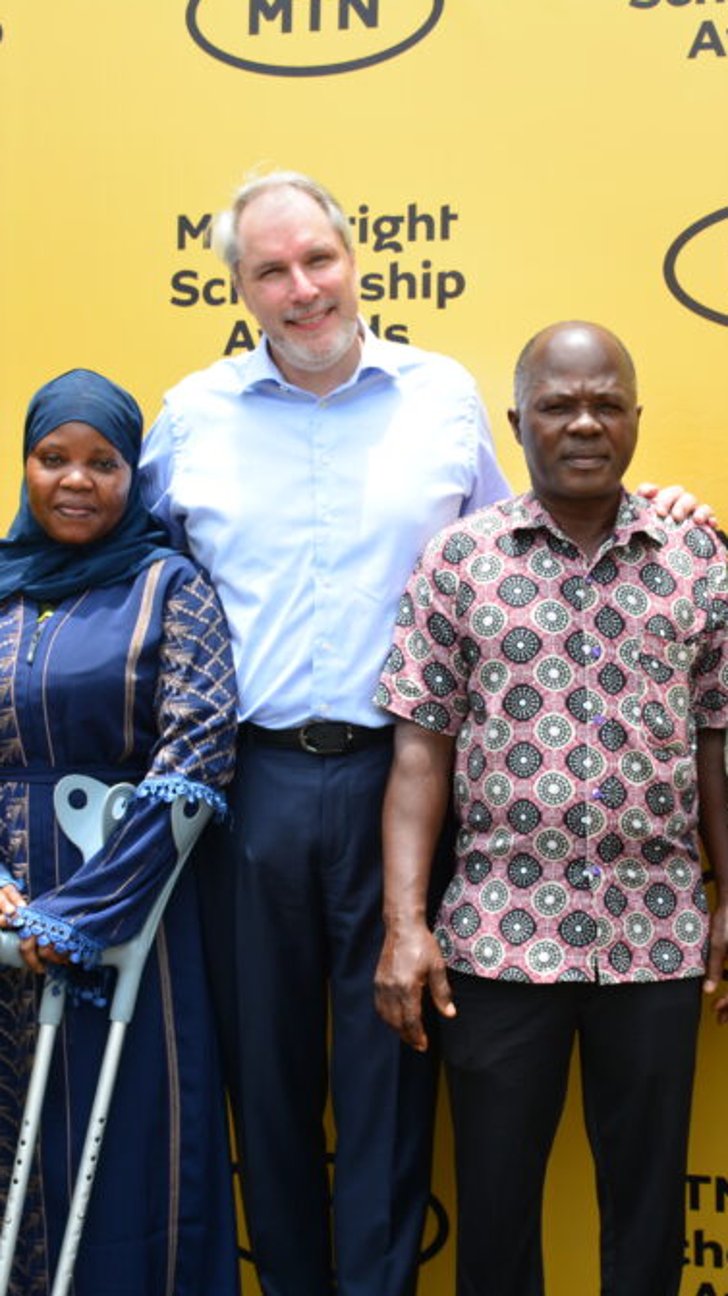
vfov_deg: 32.5
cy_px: 654
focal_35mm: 65
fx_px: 2226
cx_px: 585
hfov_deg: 18.4
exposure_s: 1/160
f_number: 6.3
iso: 100
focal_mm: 27
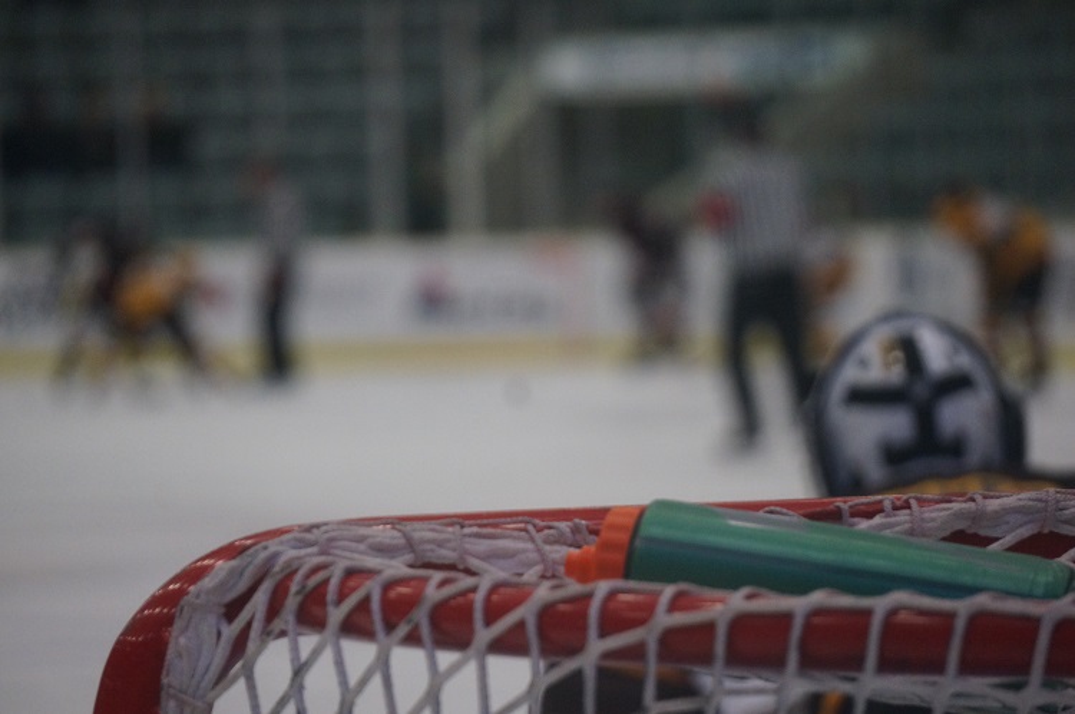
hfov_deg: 8.9
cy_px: 357
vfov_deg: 5.9
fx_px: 6934
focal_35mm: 232
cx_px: 538
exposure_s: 1/250
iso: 2000
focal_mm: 155
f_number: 6.3
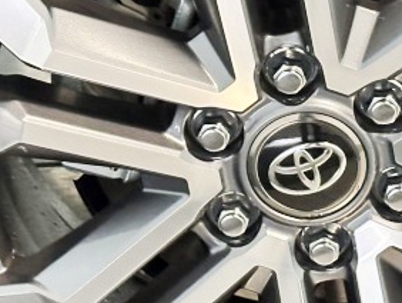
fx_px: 2022
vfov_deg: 8.5
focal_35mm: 174
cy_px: 76
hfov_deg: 11.3
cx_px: 259
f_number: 1.78
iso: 500
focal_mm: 6.86
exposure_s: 1/30
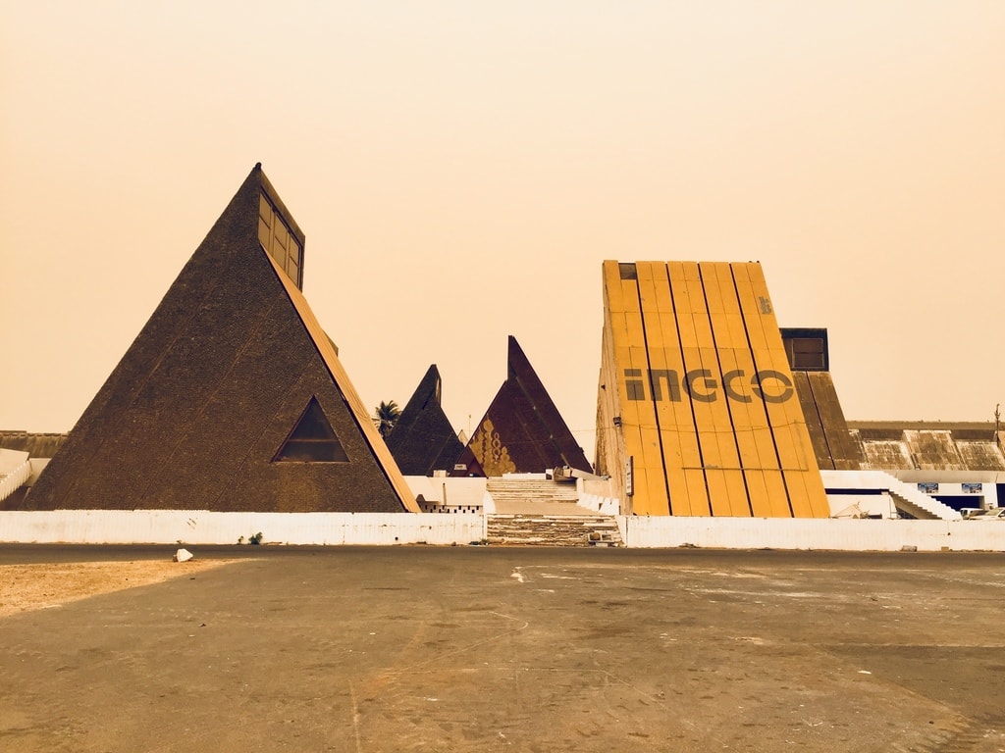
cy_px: 376
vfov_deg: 48.2
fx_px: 842
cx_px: 502
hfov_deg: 61.7
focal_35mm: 29
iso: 32
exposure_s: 1/706
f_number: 2.2
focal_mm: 4.15
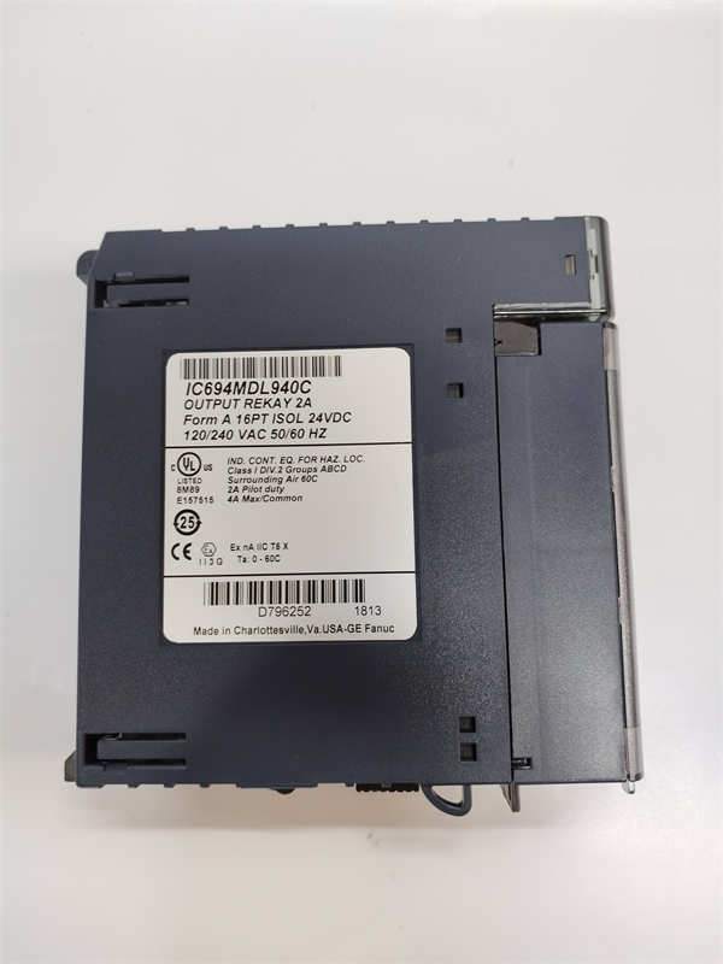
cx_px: 362
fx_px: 724
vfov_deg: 67.3
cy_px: 482
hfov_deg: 53.1
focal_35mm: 26
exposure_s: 1/33.3
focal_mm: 4.75
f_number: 1.8
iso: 290
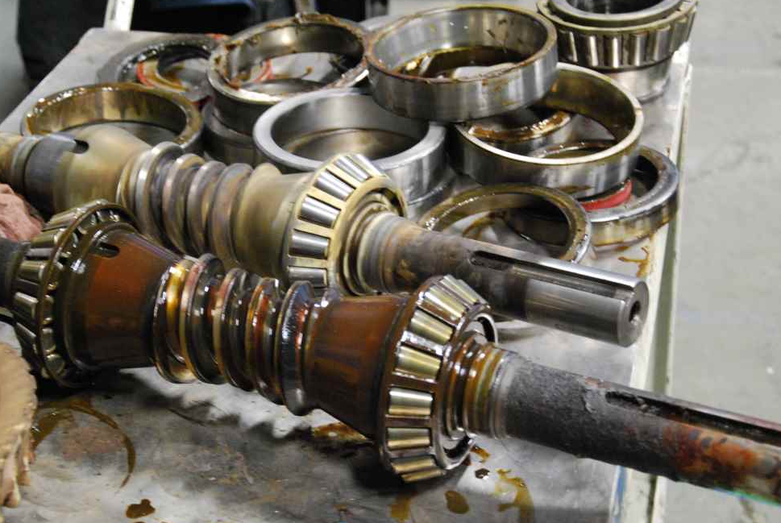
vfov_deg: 17.5
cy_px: 209
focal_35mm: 78
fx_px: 1694
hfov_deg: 25.9
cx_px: 321
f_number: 4.8
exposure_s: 1/13
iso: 1600
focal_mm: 42
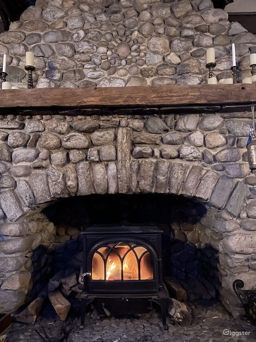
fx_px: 256
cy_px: 171
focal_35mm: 26
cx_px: 128
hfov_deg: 53.1
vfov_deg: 67.3
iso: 2000
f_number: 1.6
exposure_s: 1/15
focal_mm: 4.2
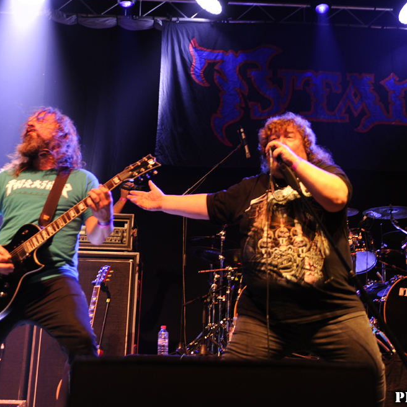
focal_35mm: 57
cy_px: 203
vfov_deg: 30.0
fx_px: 758
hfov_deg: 30.0
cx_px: 239
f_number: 2.8
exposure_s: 1/125
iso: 1250
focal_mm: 44
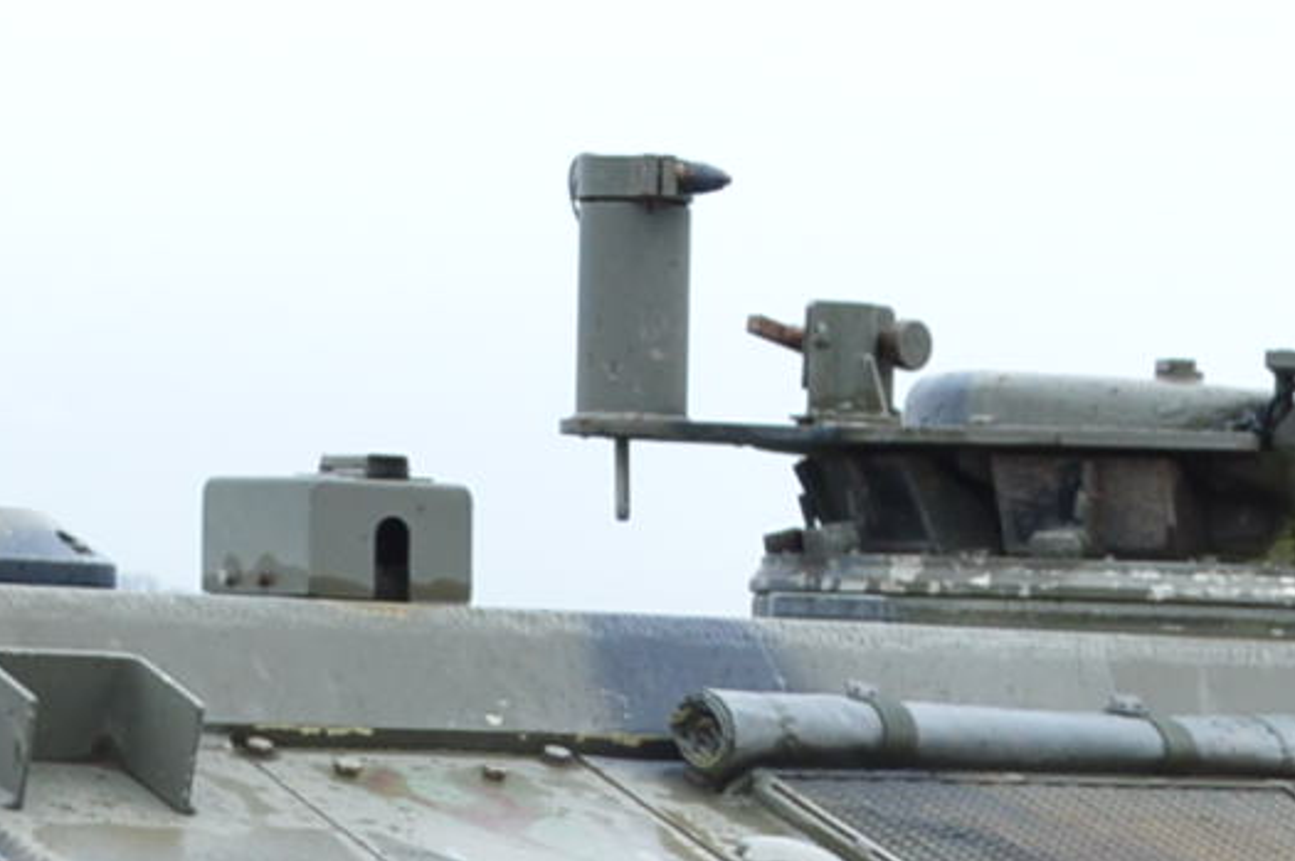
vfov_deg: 6.9
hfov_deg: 10.8
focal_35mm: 189
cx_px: 1354
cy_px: 1872
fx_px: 6792
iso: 320
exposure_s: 1/125
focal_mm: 22
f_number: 5.6
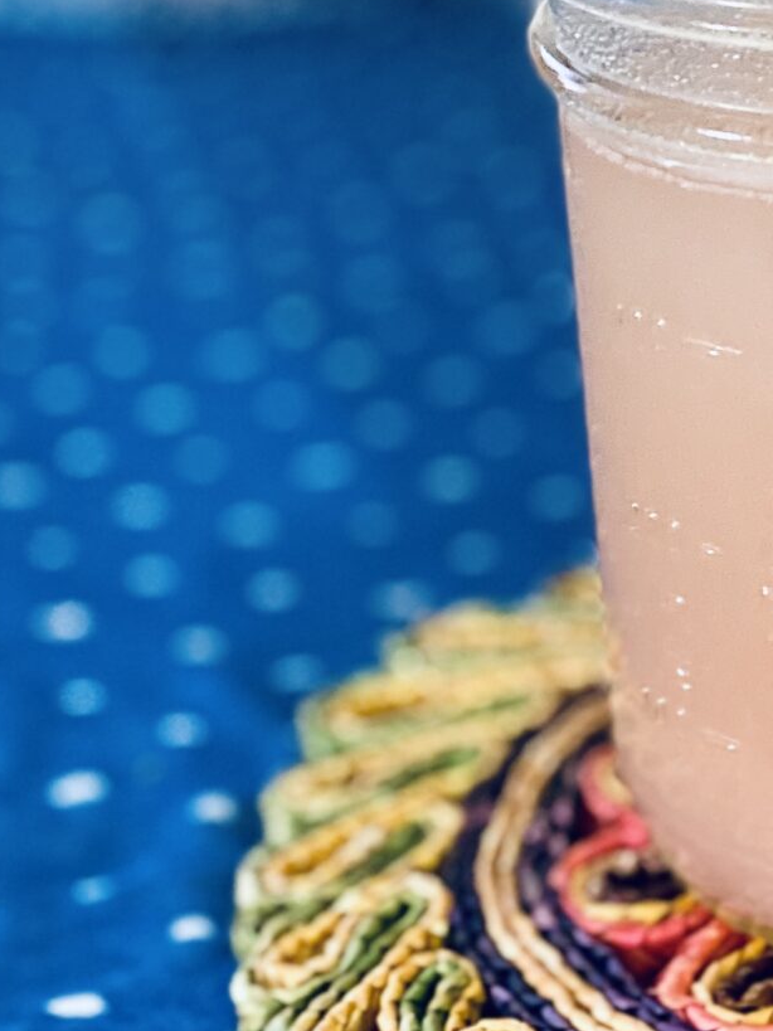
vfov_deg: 29.8
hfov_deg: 21.2
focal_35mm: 65
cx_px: 894
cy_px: 530
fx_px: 1936
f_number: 1.8
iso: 500
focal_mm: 4.25
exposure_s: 1/40
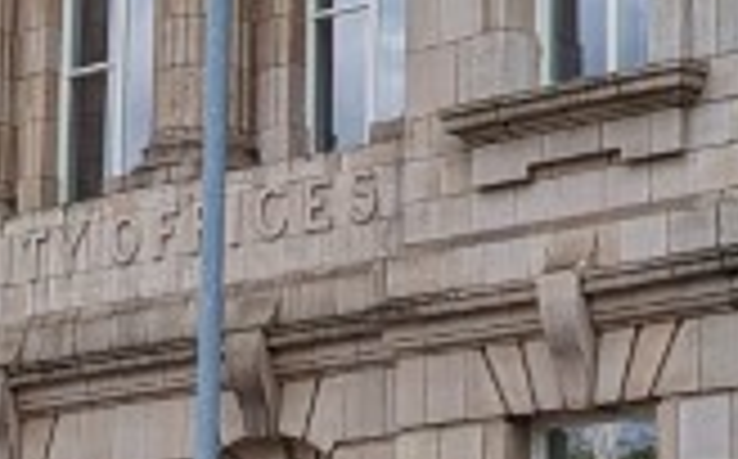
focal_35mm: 186
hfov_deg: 11.3
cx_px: 556
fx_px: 3736
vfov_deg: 7.0
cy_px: 252
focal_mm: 6.81
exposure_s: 1/1887
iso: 46
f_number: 1.85
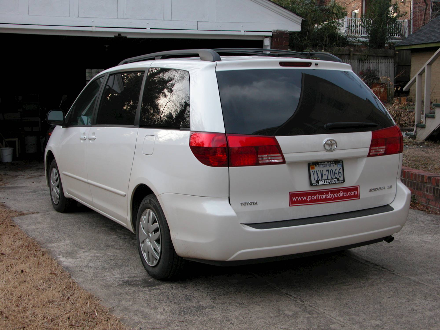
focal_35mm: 50
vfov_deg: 29.1
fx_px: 636
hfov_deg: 38.2
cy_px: 165
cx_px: 220
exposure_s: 1/125
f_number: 4.3
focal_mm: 12.7
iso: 100
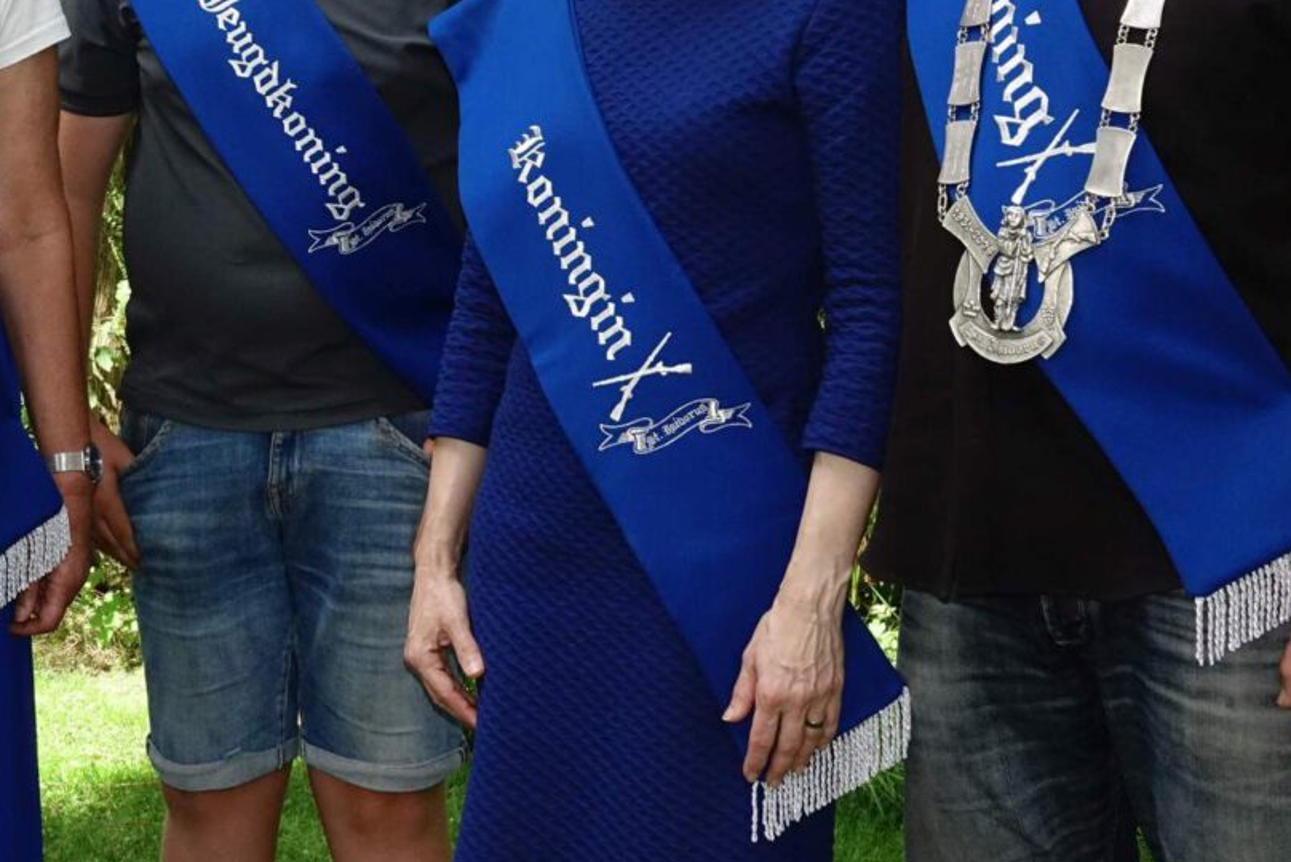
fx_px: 2726
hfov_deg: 26.3
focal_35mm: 76
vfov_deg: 17.8
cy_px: 142
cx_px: 308
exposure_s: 1/160
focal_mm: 14.65
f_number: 7.1
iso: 640
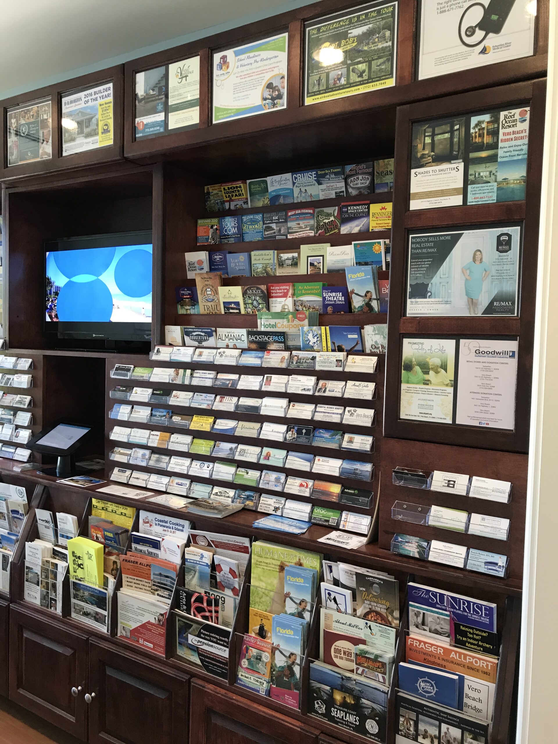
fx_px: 602
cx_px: 279
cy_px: 372
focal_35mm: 28
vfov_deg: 63.4
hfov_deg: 49.7
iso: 40
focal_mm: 3.99
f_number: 1.8
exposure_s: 1/24
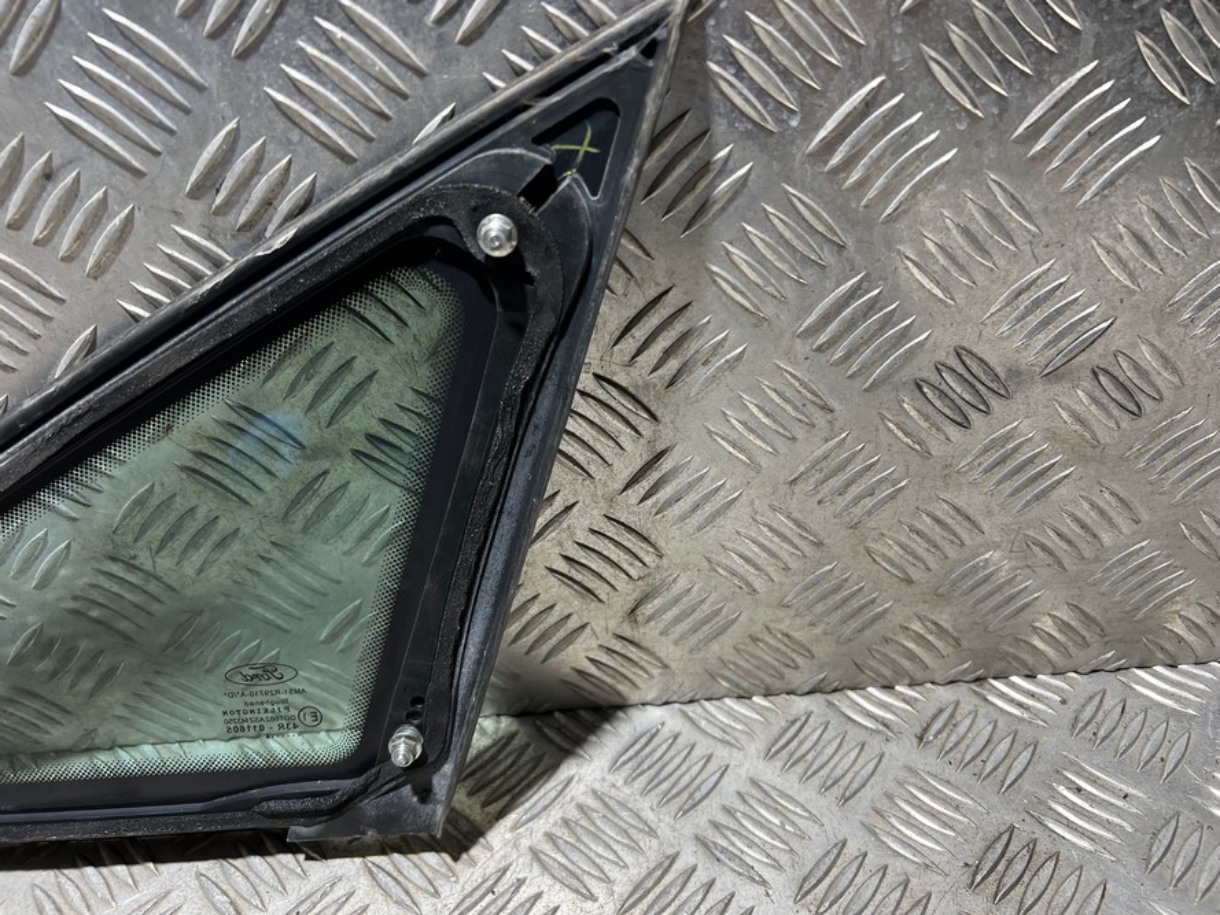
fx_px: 916
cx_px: 610
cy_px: 458
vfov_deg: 53.1
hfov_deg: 67.3
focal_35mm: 26
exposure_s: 1/100
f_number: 1.5
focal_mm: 5.7
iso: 100
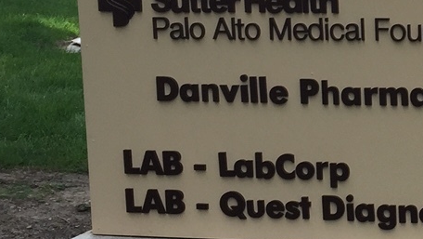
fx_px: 1268
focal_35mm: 113
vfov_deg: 10.7
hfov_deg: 17.7
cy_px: 84
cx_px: 556
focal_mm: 4.15
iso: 32
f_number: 2.2
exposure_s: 1/760
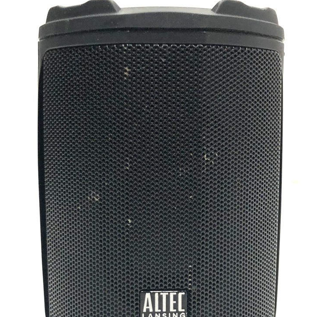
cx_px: 162
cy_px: 194
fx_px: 352
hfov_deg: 48.4
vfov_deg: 48.1
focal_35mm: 34
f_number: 1.8
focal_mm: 4
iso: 25
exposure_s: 1/40
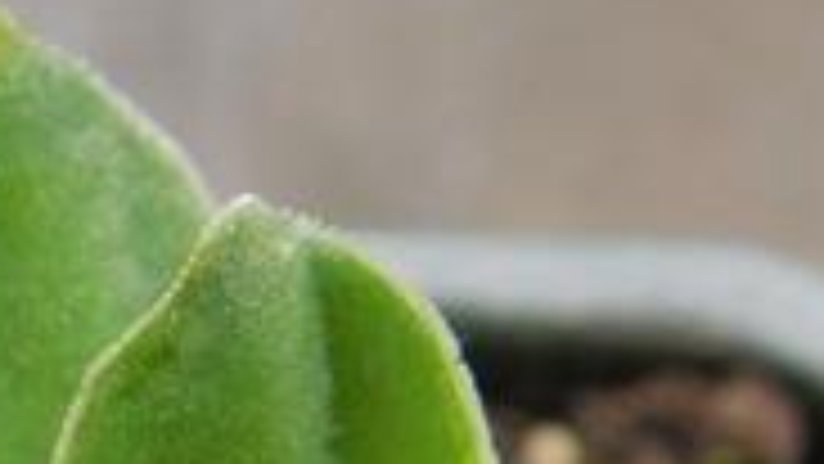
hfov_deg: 9.6
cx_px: -621
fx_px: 4676
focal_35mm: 214
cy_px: 942
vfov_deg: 5.6
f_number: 3.5
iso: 125
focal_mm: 6.3
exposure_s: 1/60
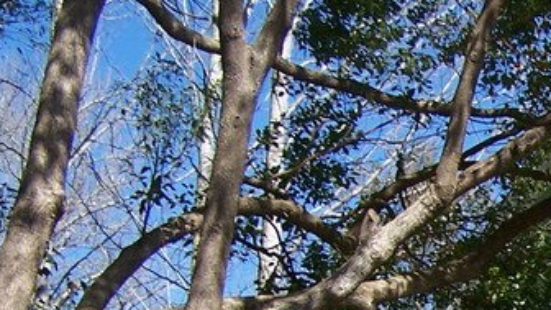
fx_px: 1856
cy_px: 522
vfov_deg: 9.2
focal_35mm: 127
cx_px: 789
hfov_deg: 15.7
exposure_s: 1/800
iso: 80
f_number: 2.8
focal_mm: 6.3
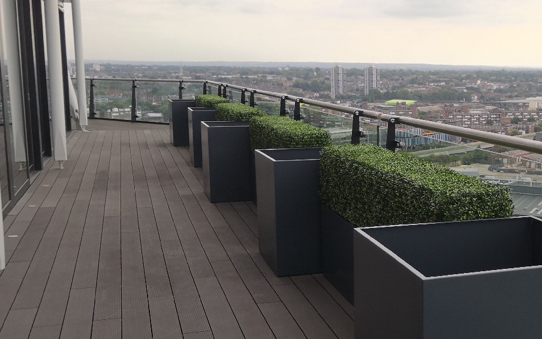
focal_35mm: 38
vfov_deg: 33.1
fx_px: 561
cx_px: 298
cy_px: 244
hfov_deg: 51.5
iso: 50
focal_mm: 3.95
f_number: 1.8
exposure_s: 1/314
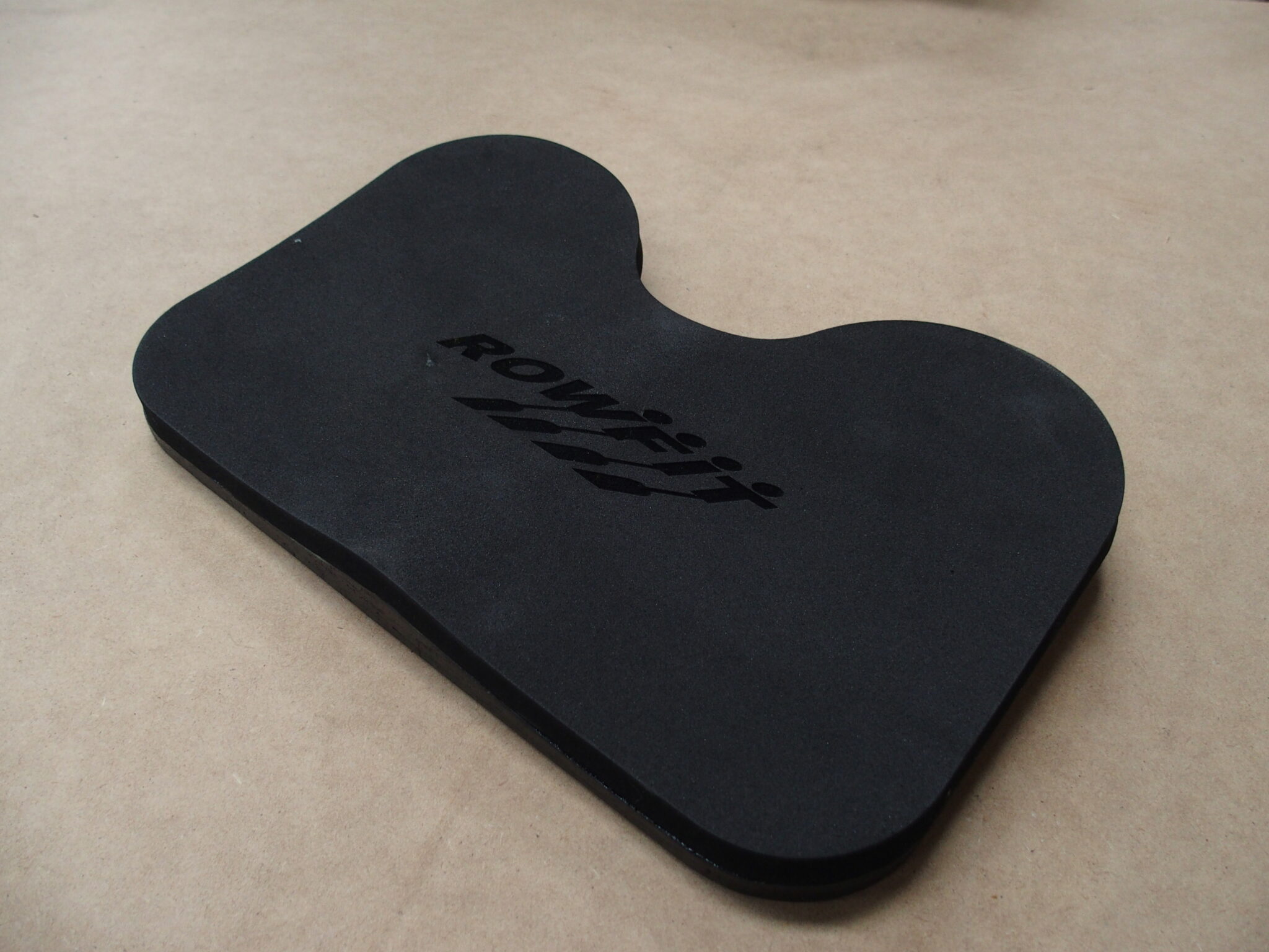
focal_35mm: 28
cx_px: 634
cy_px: 476
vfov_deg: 49.7
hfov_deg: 63.4
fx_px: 1026
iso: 250
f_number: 2.8
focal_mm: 6
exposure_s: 1/30
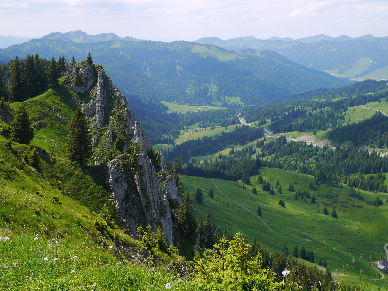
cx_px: 194
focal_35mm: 44
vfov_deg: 32.9
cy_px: 146
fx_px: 493
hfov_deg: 42.9
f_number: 8
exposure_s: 1/320
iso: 160
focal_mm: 22
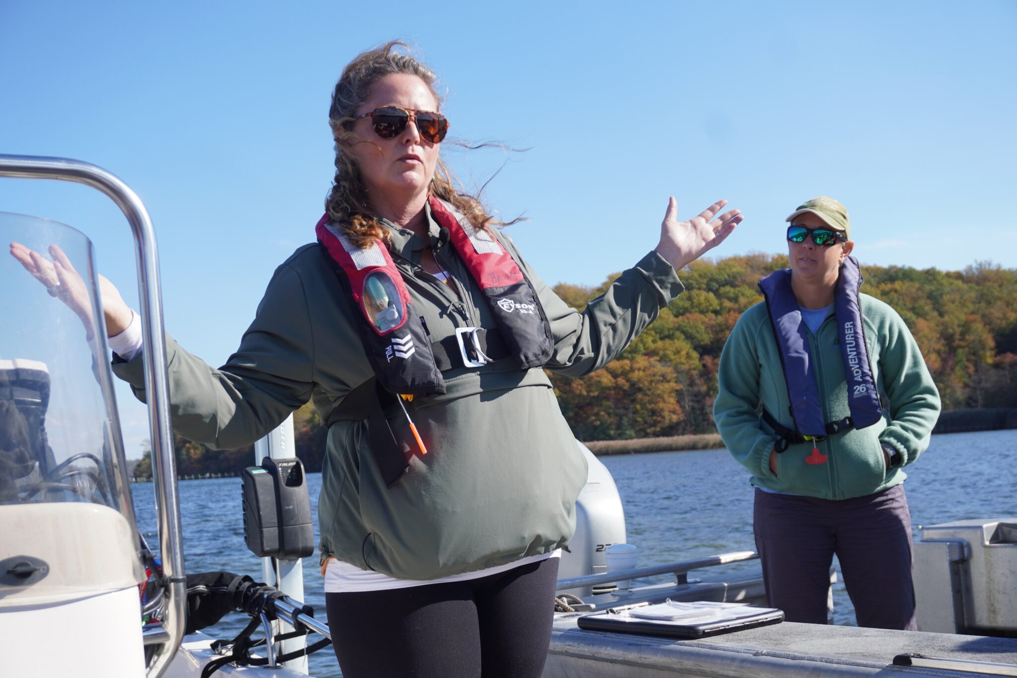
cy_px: 339
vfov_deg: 31.9
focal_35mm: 42
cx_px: 508
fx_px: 1186
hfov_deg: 46.4
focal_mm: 28
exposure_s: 1/400
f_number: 5.6
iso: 100
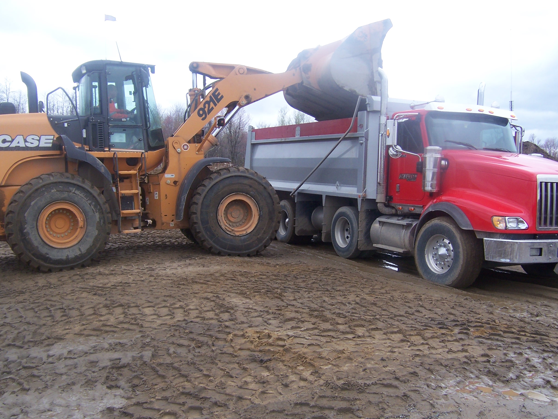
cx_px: 265
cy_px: 215
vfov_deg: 40.7
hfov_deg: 52.6
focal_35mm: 35
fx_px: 564
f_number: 3.4
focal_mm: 5.5
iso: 80
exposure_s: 1/250
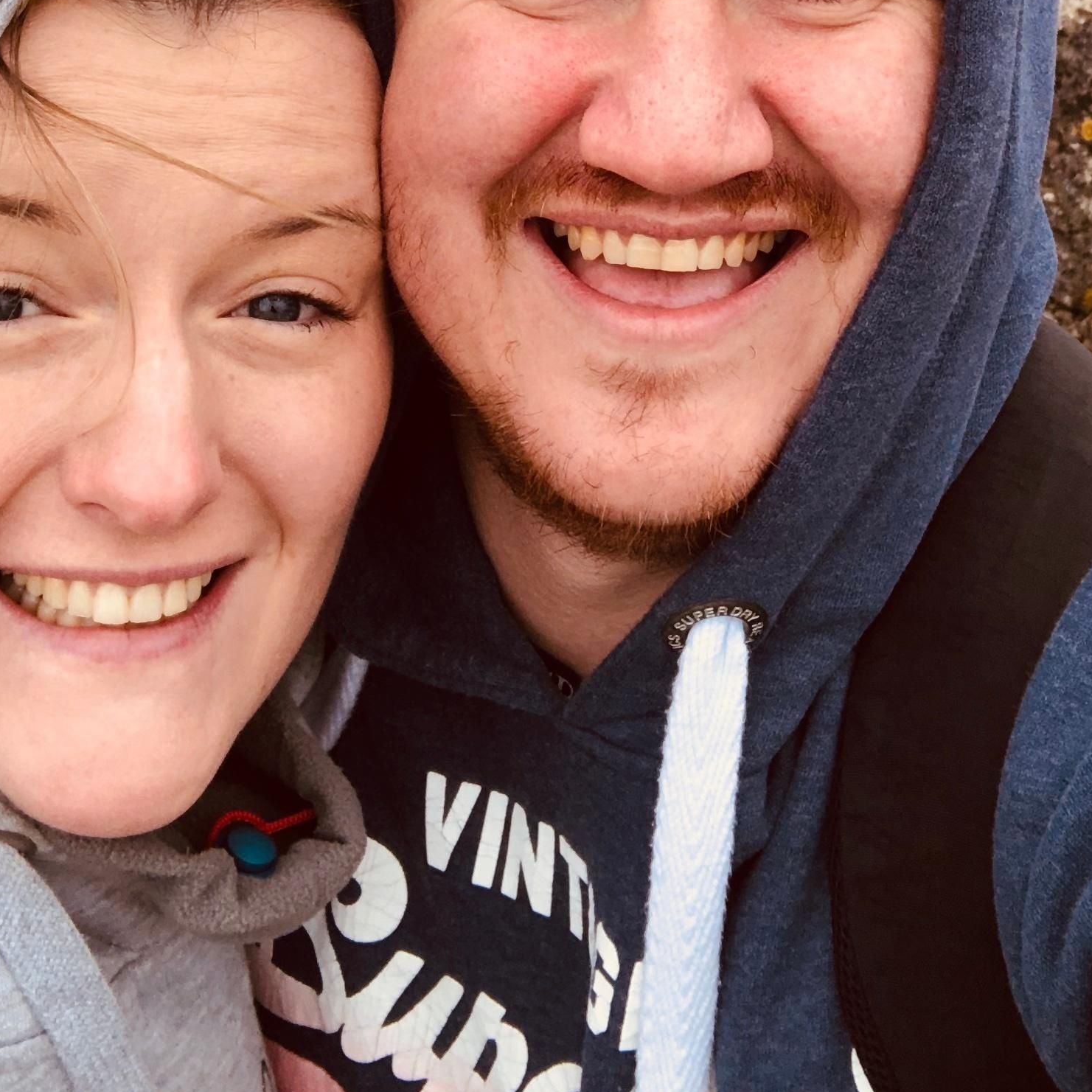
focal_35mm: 59
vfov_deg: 27.2
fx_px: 2106
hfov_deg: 29.1
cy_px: -38
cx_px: 581
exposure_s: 1/253
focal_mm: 2.87
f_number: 2.2
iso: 20
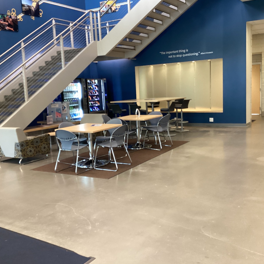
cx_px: 131
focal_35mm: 37
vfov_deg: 44.9
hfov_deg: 44.9
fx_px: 319
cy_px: 131
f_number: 2.4
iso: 250
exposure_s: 1/60
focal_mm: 3.3
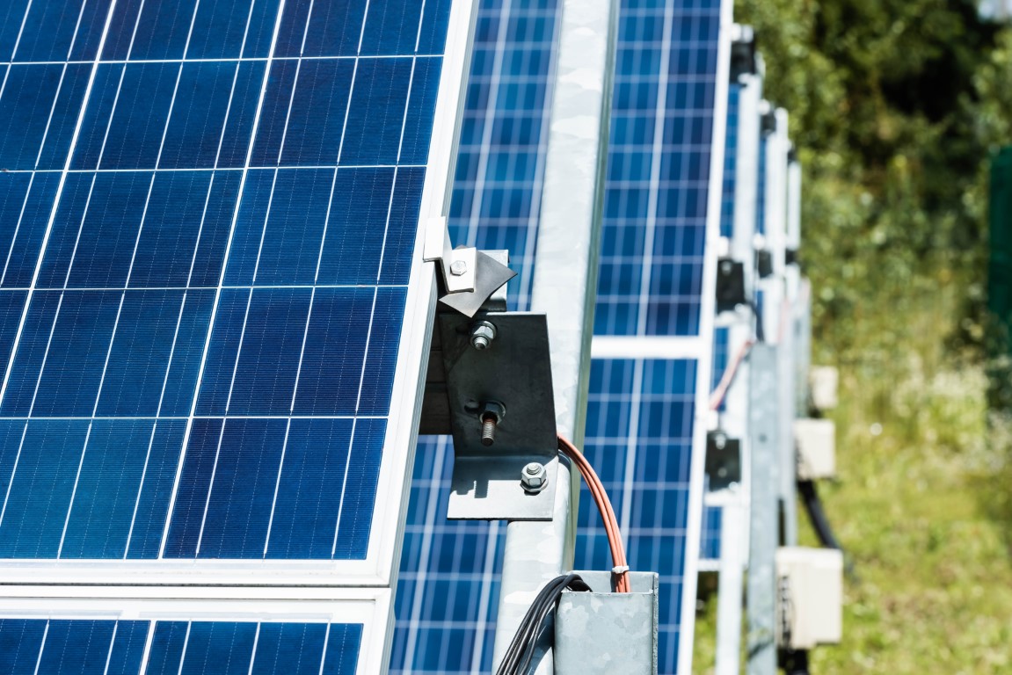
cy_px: 338
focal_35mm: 120
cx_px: 506
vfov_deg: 11.4
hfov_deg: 17.1
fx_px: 3374
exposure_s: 1/250
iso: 110
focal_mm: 120
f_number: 11
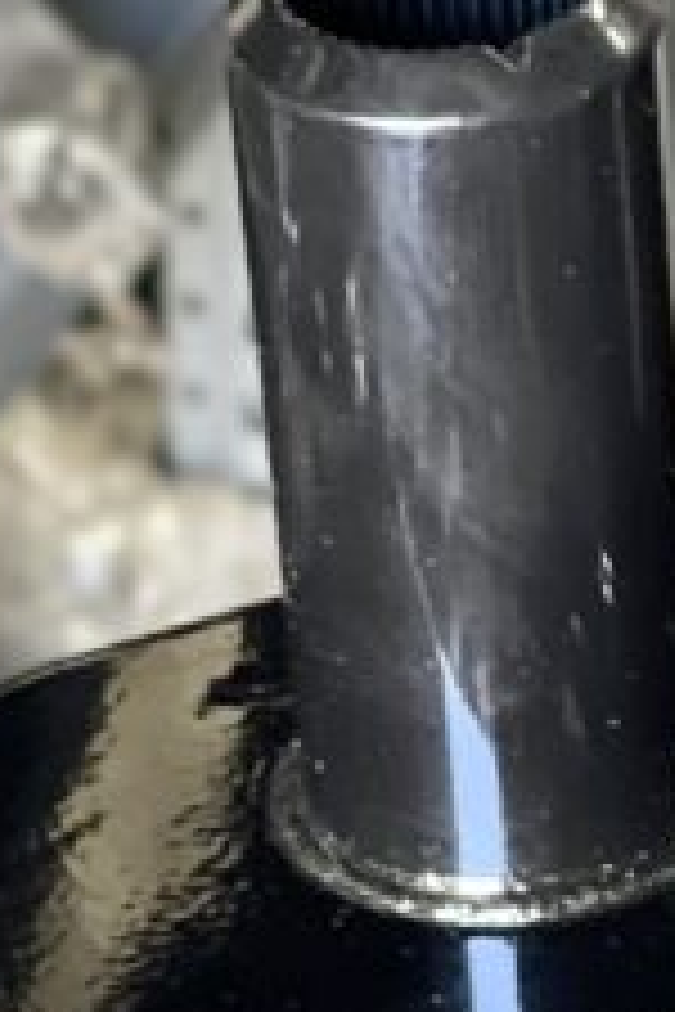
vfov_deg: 6.5
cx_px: 542
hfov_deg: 4.3
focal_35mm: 316
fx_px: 8887
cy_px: 1403
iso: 400
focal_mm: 7.5
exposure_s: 1/40
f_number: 2.2
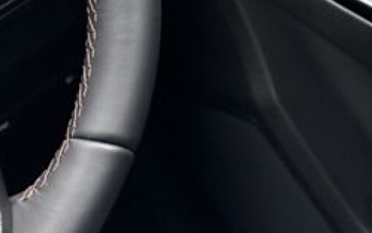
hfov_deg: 16.6
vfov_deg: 11.9
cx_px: 695
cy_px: -172
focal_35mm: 102
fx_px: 1035
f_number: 1.78
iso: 80
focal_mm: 6.86
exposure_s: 1/121
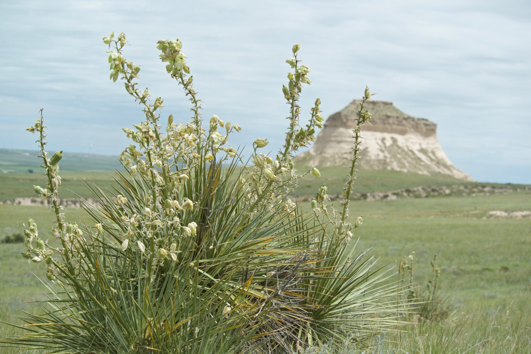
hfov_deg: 25.4
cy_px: 177
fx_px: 1180
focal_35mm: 80
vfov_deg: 17.1
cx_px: 266
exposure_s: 1/4000
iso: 1000
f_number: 8
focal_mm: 80
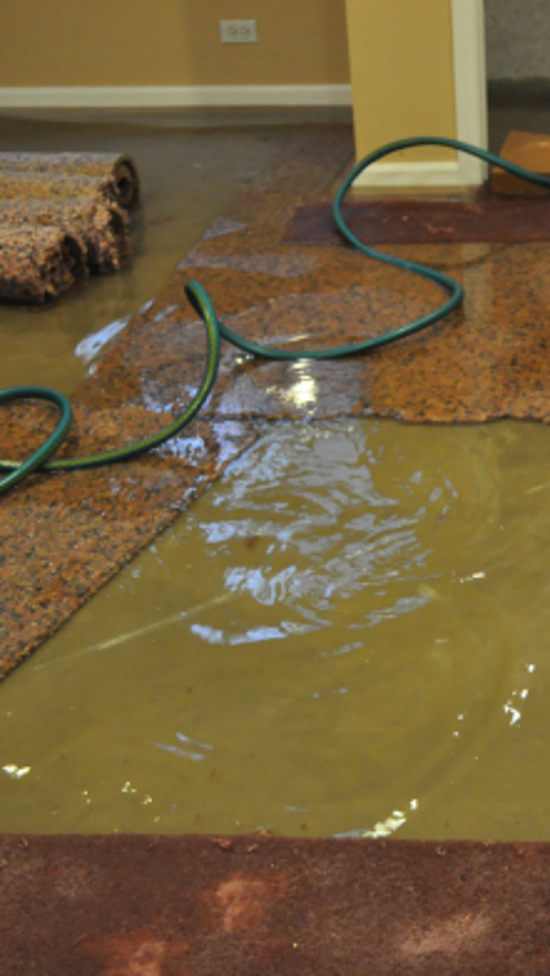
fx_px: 1501
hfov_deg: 20.3
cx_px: 495
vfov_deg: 36.0
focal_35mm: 58
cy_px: 497
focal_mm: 24
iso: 1250
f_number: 4
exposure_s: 1/30
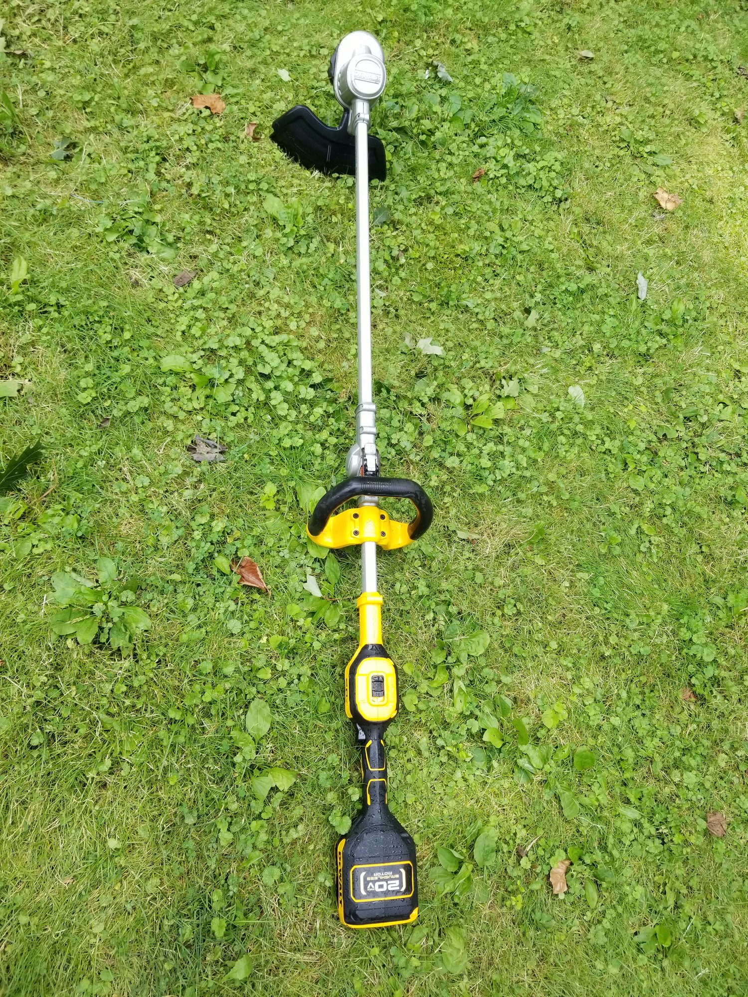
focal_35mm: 26
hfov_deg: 53.1
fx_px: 749
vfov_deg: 67.3
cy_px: 498
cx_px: 374
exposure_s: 1/350
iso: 50
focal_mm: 4.25
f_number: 1.7
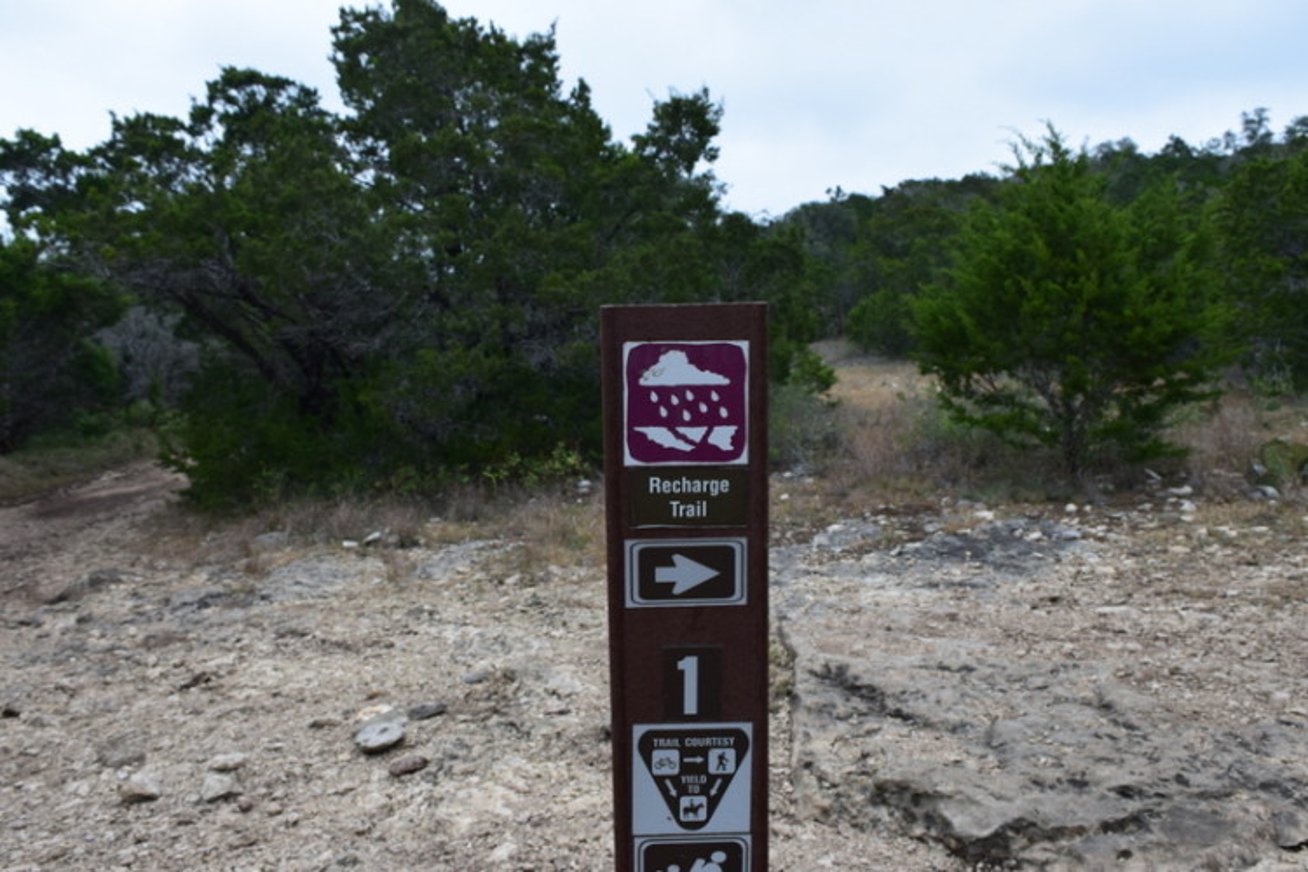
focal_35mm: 27
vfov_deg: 47.9
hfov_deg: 67.4
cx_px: 654
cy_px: 436
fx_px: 981
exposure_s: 1/200
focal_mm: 18
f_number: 10
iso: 400
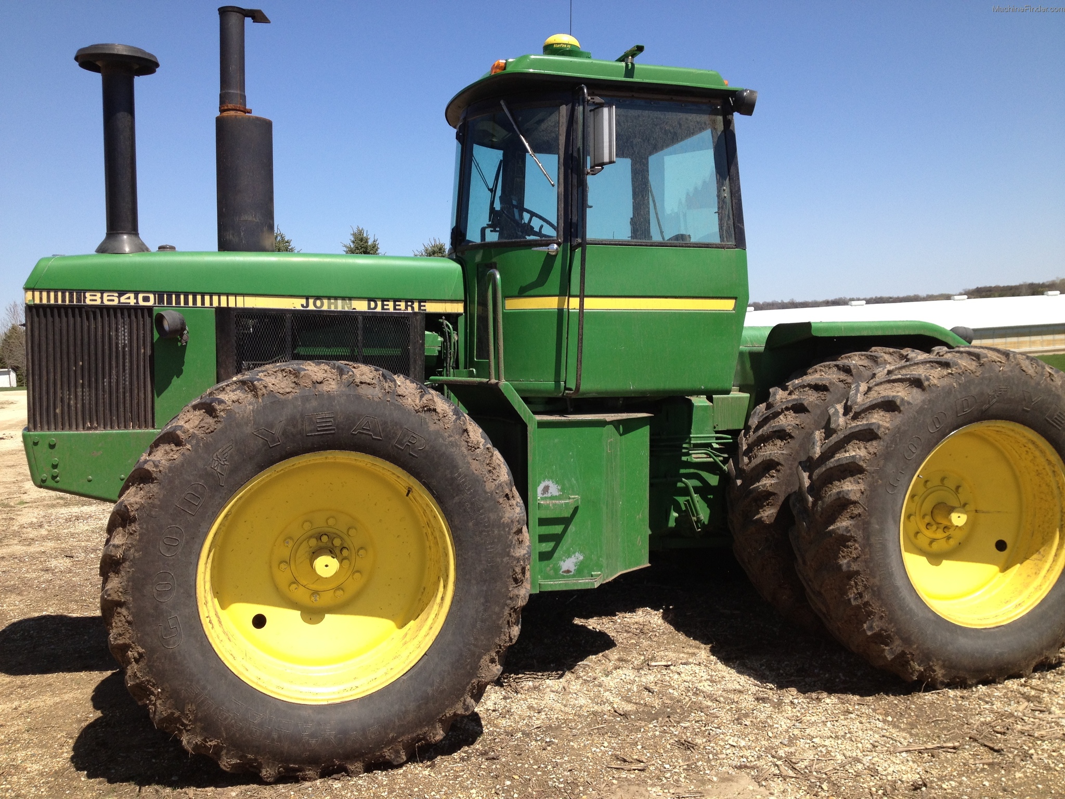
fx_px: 1077
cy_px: 400
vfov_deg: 40.7
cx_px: 532
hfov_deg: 52.6
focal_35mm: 35
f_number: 2.4
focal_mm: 4.28
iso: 50
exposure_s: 1/1284
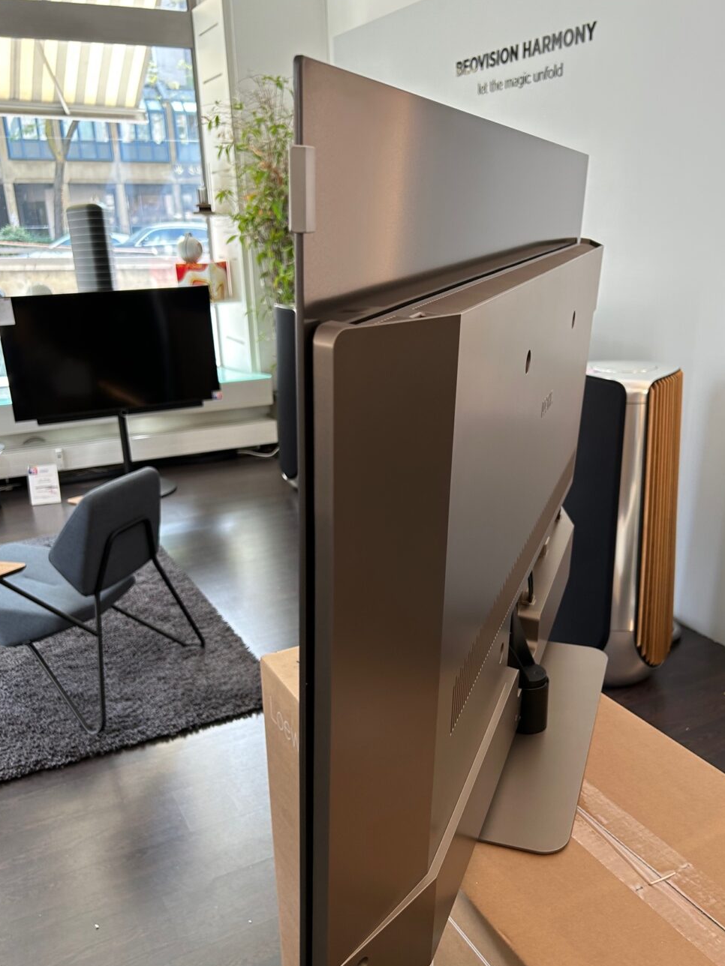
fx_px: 866
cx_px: 409
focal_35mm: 31
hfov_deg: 45.3
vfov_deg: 58.3
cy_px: 521
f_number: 1.5
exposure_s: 1/100
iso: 80
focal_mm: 5.7
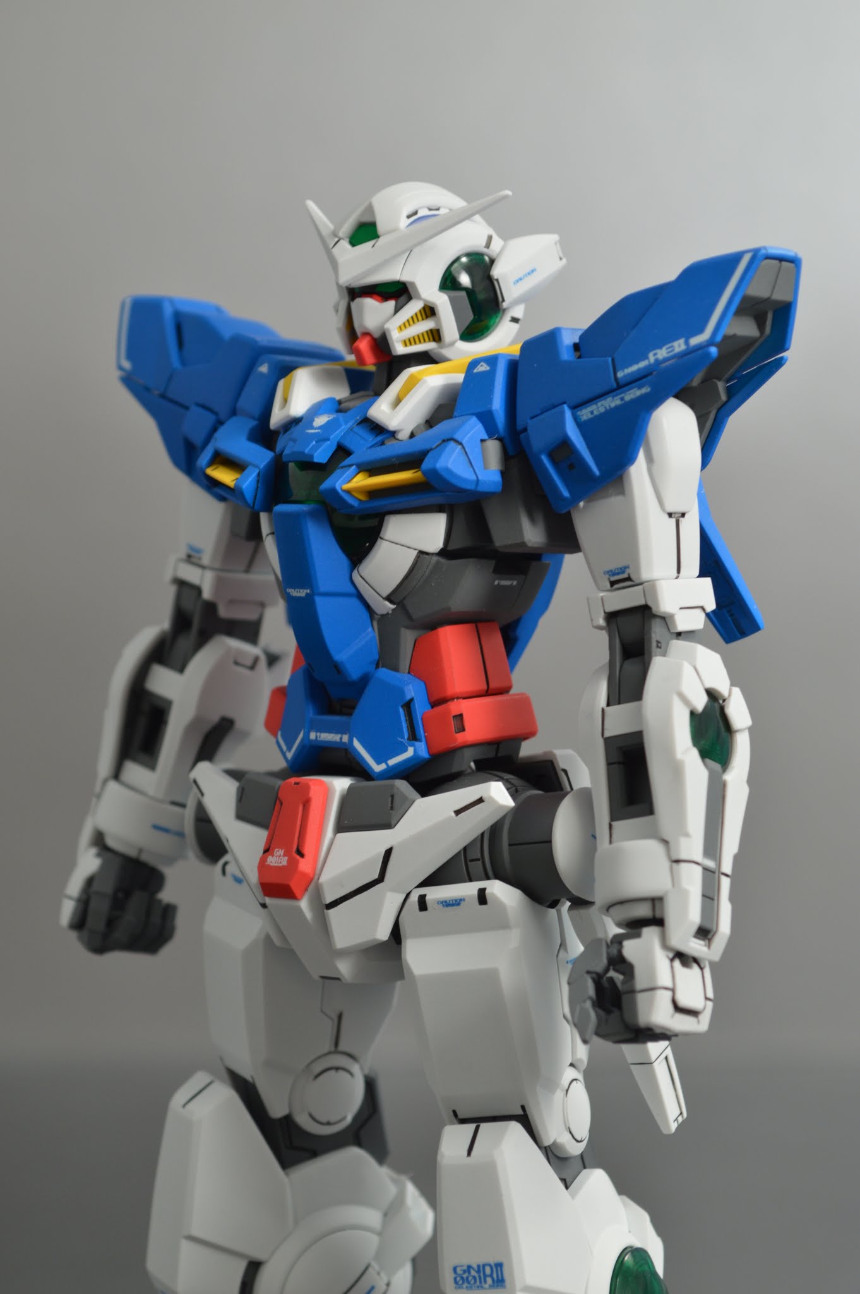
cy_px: 647
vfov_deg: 24.6
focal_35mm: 82
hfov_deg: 16.5
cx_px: 430
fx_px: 2961
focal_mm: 55
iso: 200
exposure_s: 1/6
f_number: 7.1
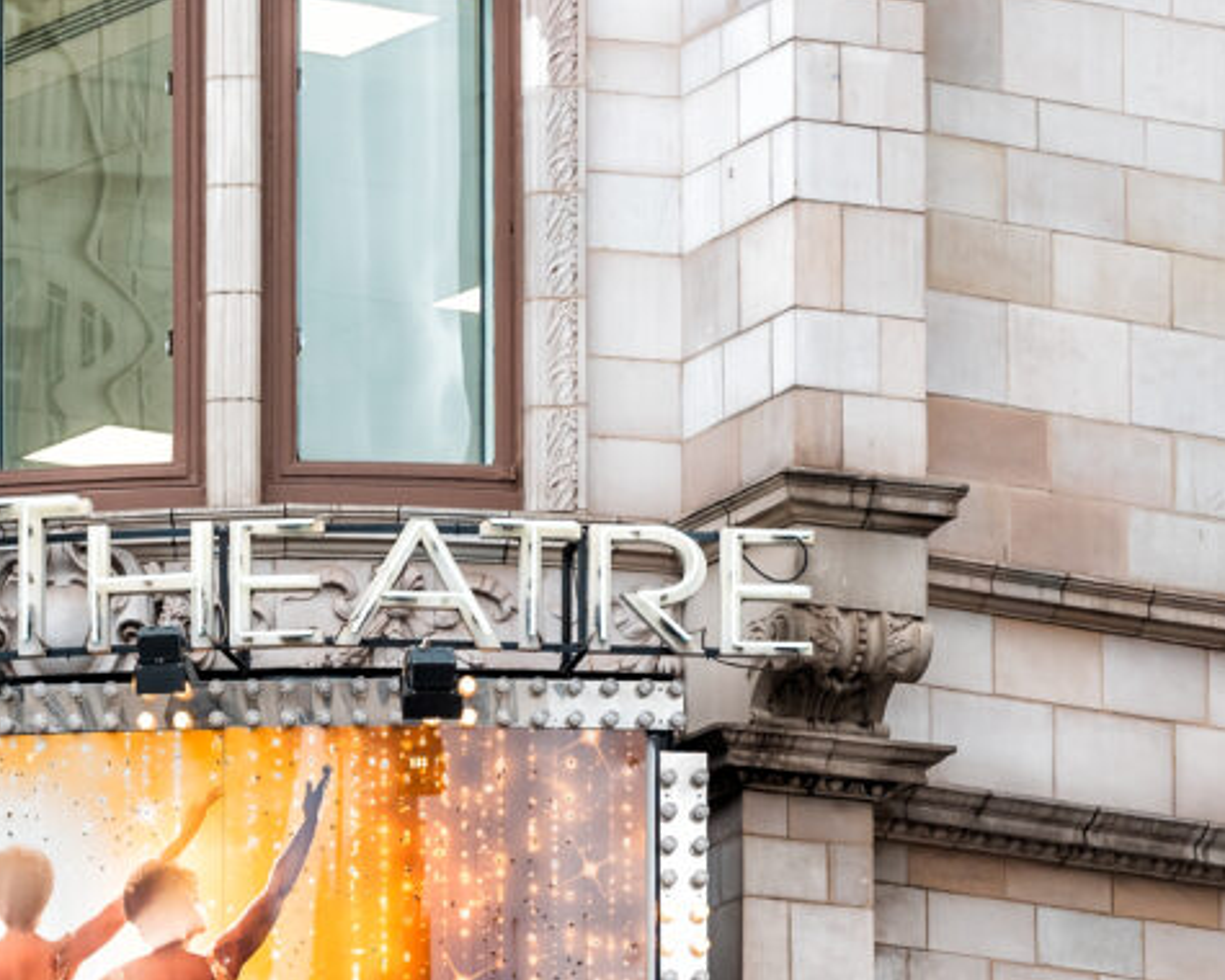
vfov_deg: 3.4
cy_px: 1149
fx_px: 16496
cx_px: -144
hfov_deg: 4.2
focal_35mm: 455
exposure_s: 1/500
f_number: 2.8
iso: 180
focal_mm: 150
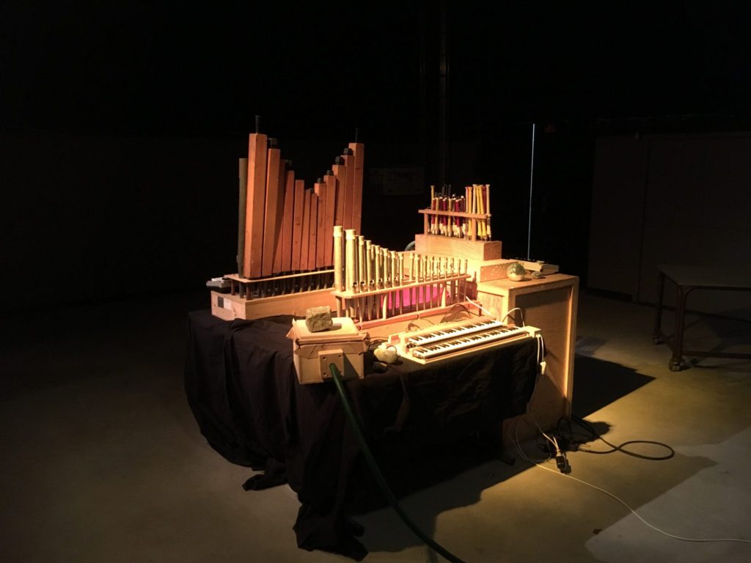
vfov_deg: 48.2
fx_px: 629
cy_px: 282
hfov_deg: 61.7
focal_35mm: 29
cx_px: 376
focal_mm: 4.15
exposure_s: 1/17
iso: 200
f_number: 2.2
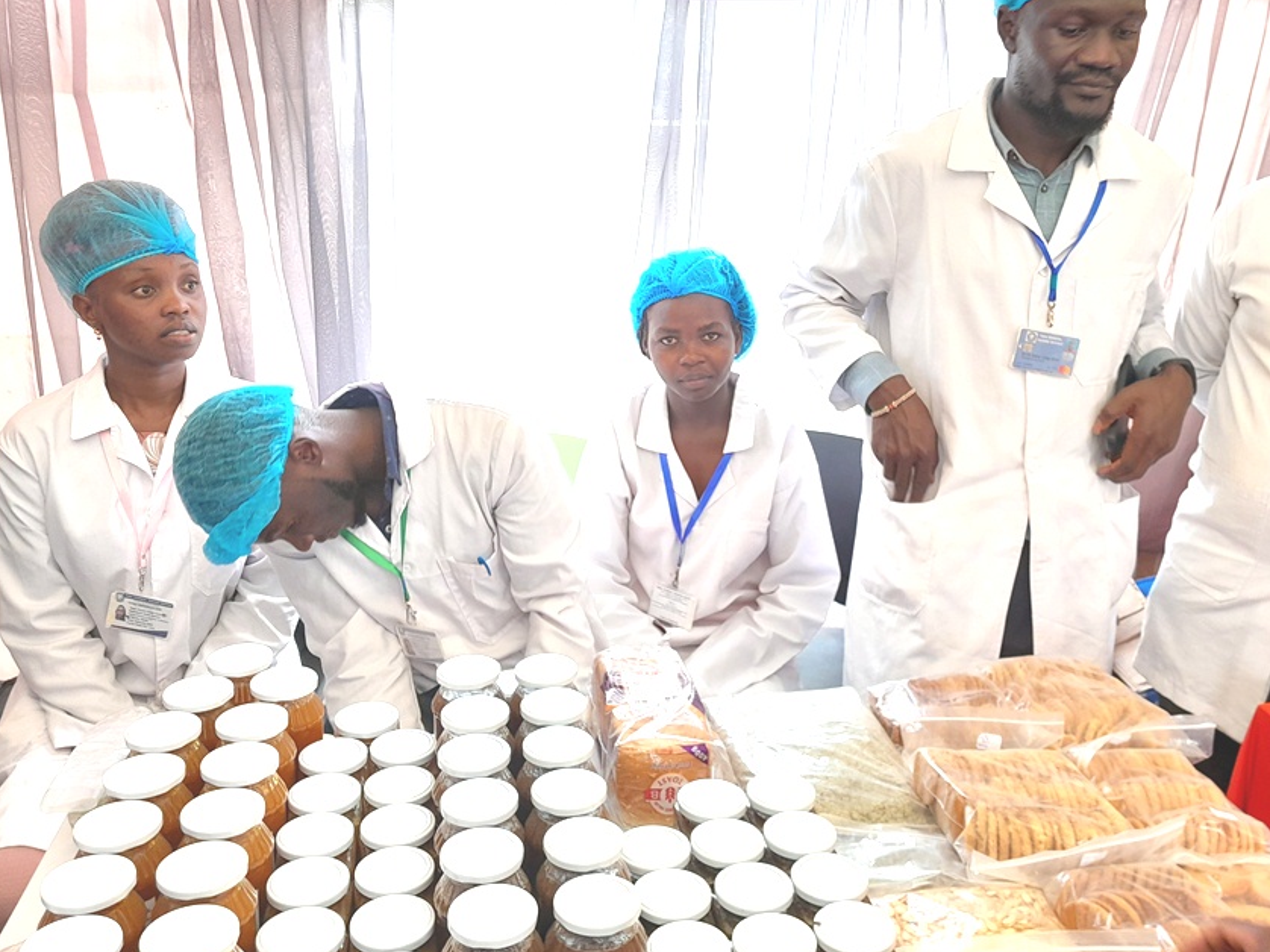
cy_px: 411
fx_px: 1210
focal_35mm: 33
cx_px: 688
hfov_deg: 55.3
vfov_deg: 42.8
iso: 40
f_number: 1.8
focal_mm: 4
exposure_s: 1/50
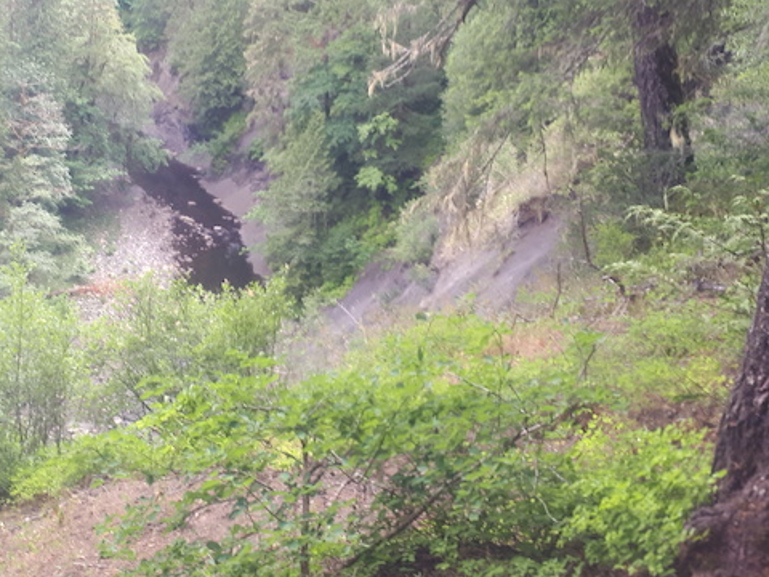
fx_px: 1000
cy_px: 167
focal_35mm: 45
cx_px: 234
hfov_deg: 41.3
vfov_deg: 31.8
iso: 40
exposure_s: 1/100
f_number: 1.9
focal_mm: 3.6
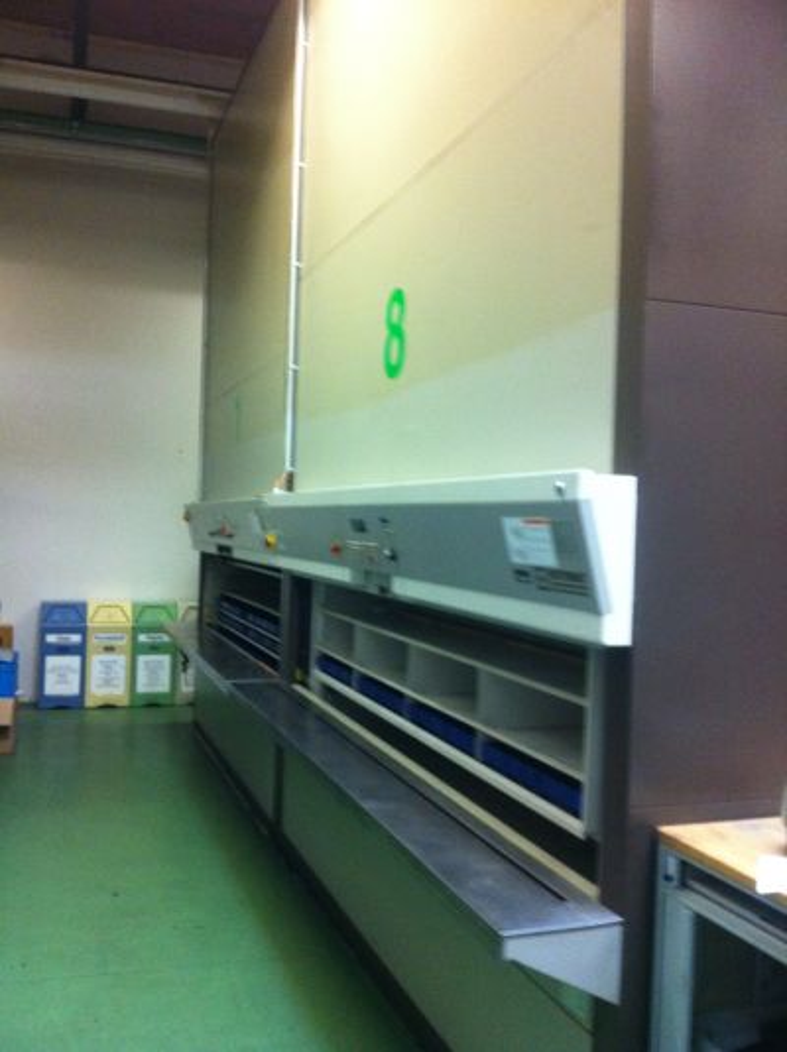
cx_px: 394
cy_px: 526
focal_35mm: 35
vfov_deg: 52.7
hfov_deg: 40.6
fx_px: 1063
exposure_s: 1/15
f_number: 2.8
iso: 320
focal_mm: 3.85
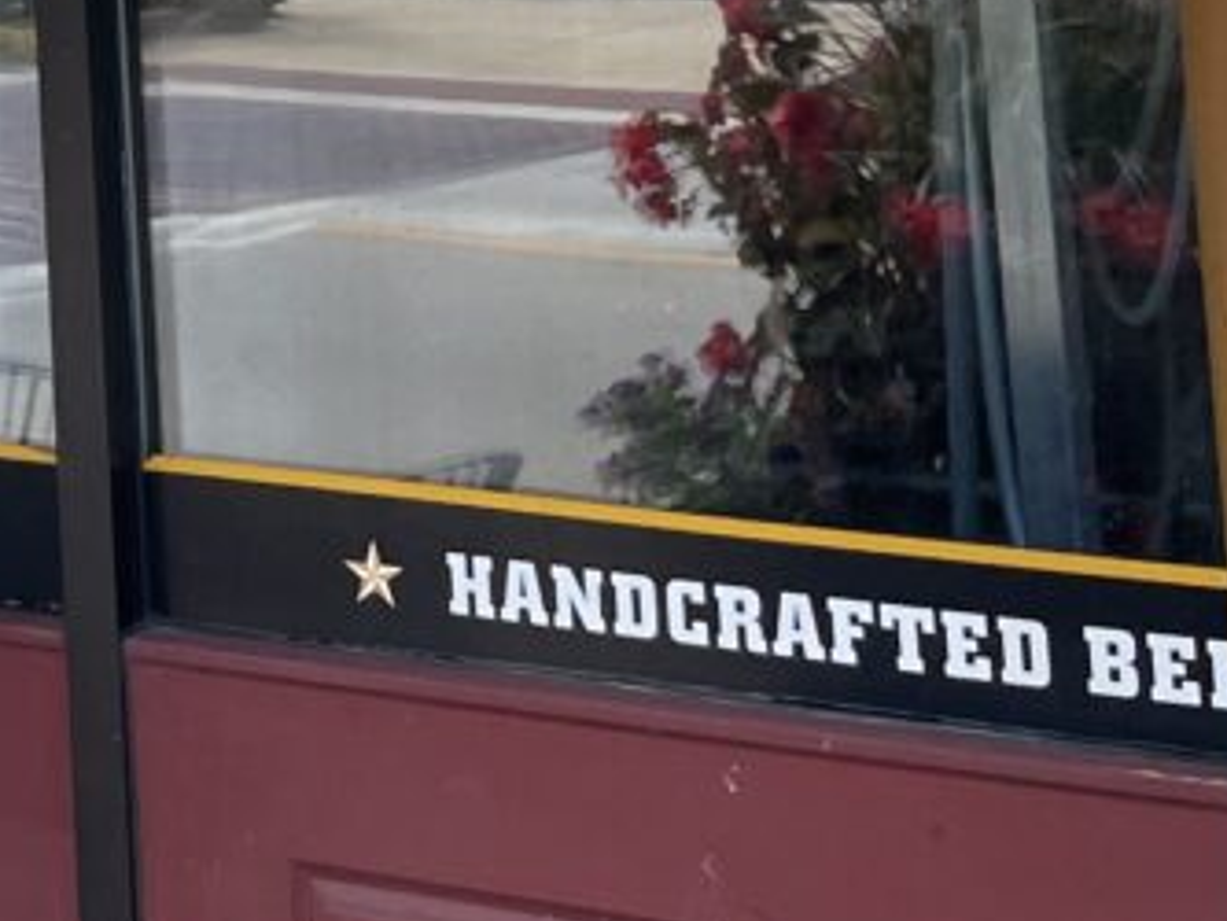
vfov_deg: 11.3
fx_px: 4255
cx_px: -744
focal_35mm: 120
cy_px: -851
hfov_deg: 14.9
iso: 32
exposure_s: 1/988
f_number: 1.6
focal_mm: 4.2
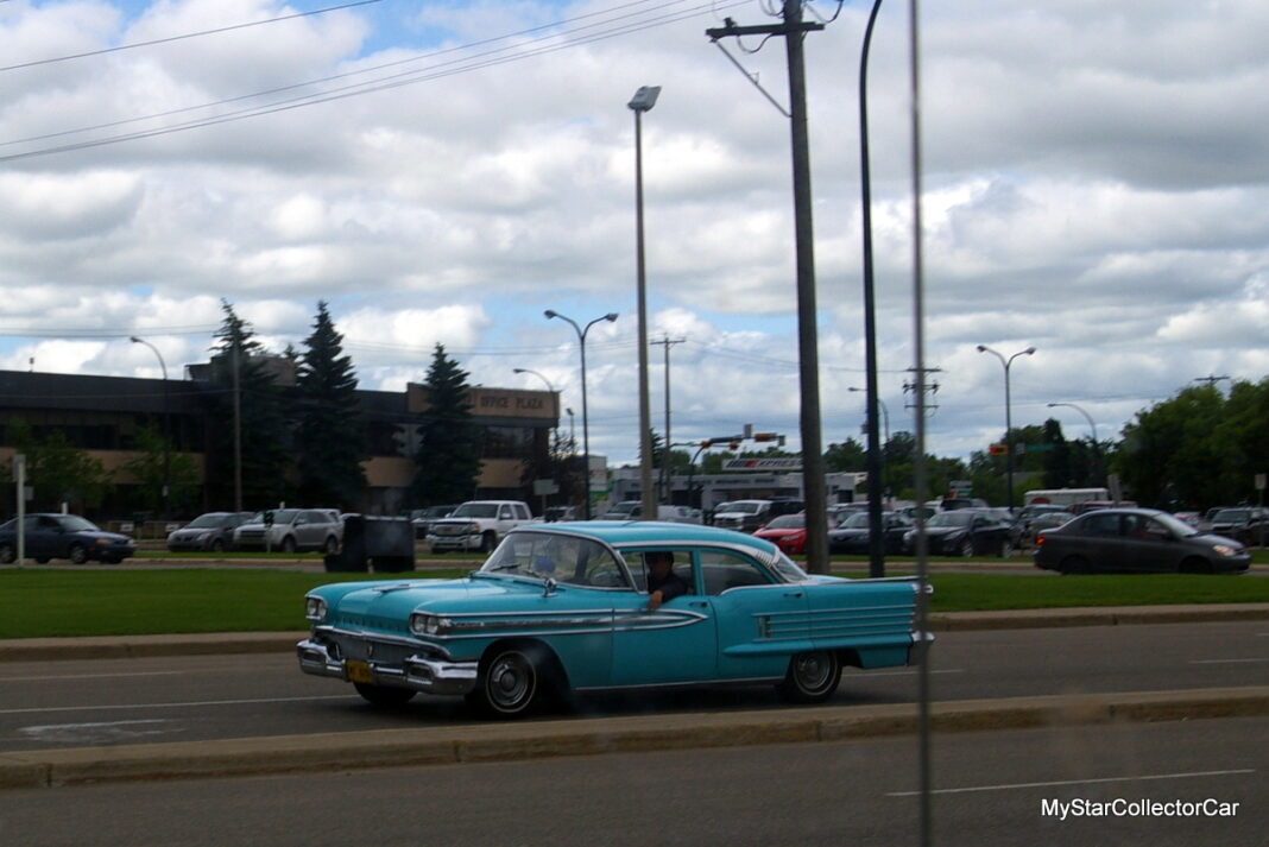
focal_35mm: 50
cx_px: 634
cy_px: 424
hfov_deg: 40.0
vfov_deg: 27.3
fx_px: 1745
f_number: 11
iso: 200
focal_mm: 33
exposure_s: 1/250
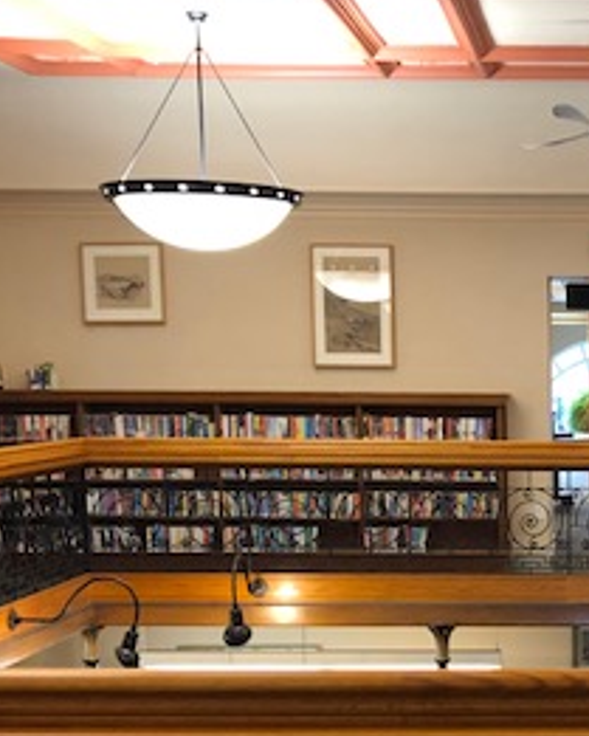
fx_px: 1459
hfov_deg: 21.7
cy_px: 589
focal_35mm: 67
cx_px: 631
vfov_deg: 27.7
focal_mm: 3.99
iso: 64
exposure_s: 1/15
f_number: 1.8
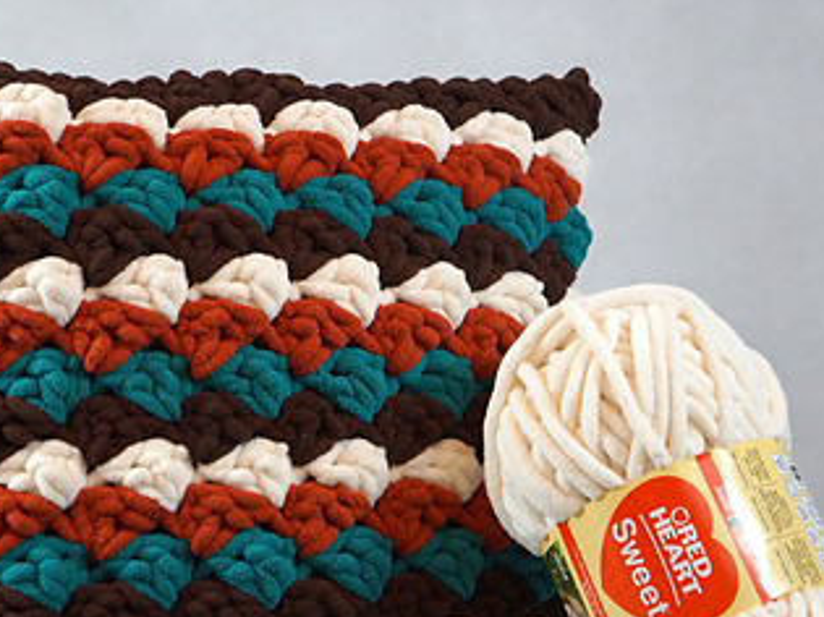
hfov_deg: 15.7
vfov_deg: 11.8
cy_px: 430
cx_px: 364
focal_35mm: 126
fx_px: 2993
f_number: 5.6
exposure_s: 1/160
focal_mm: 55
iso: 2500
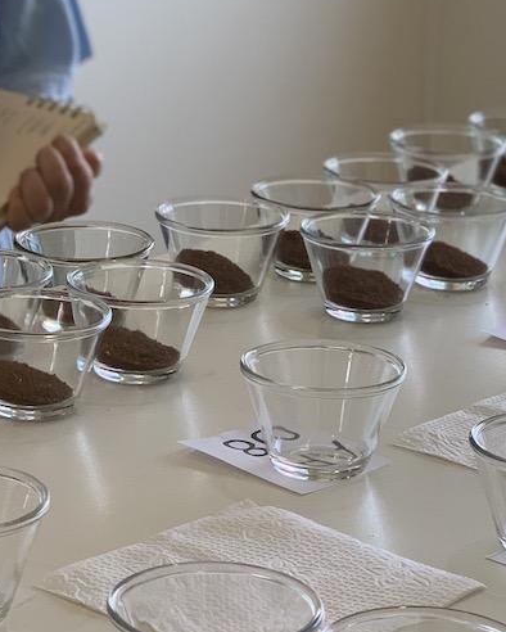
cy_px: 148
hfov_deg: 11.7
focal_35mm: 132
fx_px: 2469
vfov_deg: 14.5
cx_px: 157
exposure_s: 1/120
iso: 64
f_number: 2.4
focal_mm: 6
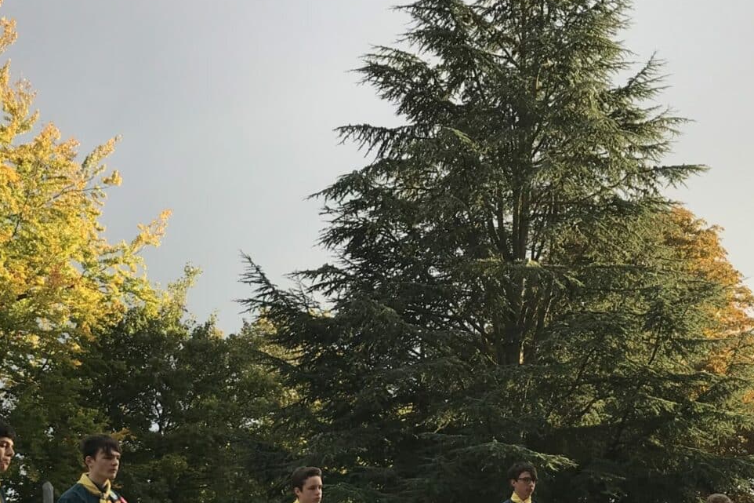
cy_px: 478
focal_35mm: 62
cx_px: 437
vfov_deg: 21.3
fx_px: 1298
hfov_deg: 32.3
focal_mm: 3.99
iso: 20
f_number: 1.8
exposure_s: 1/399
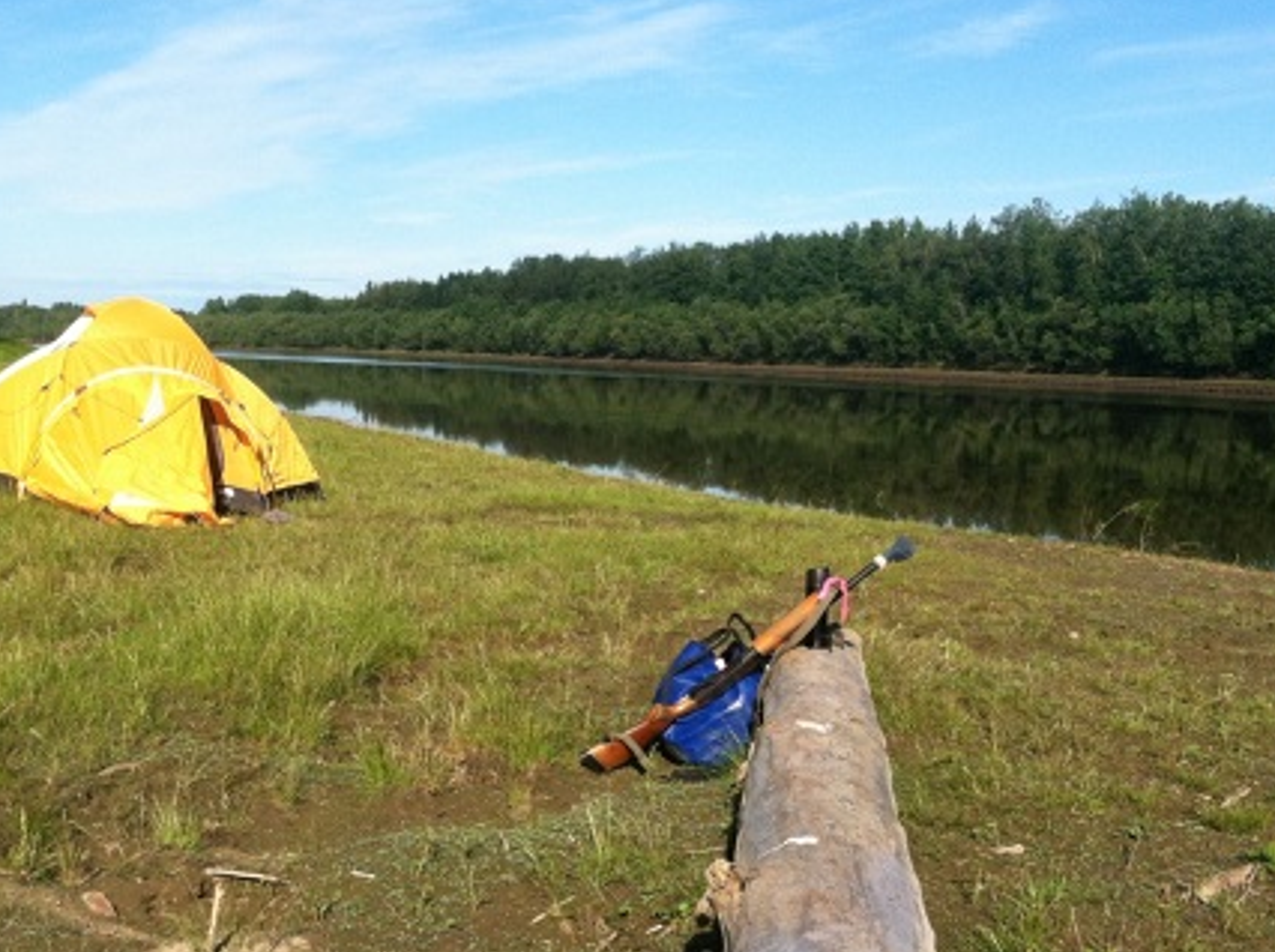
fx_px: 2022
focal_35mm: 55
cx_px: 497
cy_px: 392
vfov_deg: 26.4
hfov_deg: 34.8
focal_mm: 3.85
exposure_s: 1/1364
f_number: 2.8
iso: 80
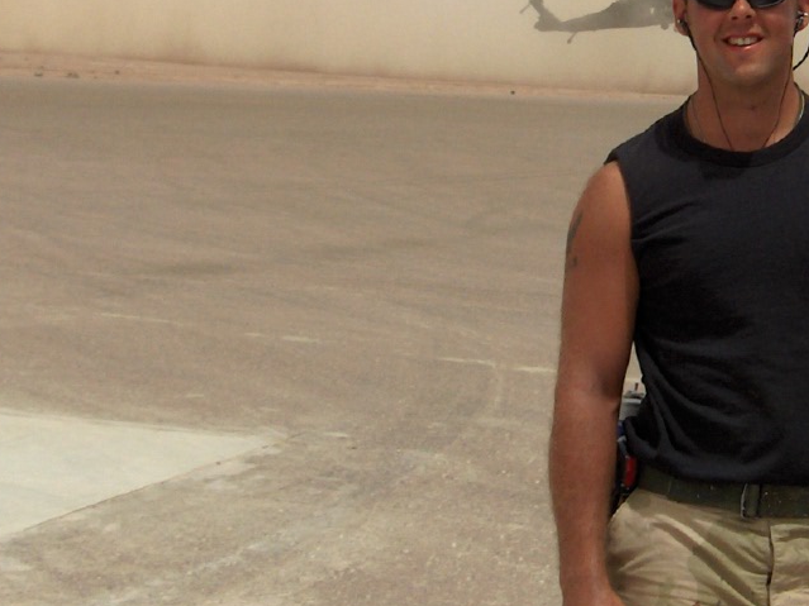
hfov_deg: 15.6
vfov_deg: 11.8
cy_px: 116
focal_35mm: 125
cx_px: 731
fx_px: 2921
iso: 100
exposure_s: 1/1149
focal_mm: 8
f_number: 4.8
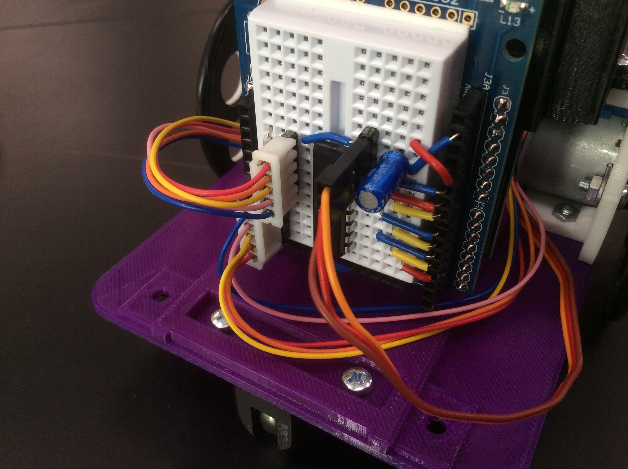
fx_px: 580
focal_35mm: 32
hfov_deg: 56.9
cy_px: 234
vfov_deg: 44.1
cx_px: 314
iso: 40
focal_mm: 3.3
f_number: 2.4
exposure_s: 1/30
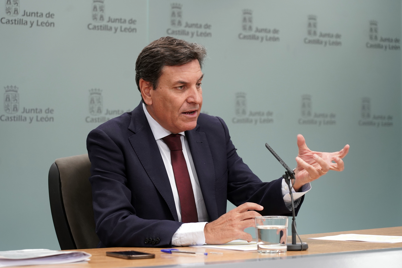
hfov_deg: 19.5
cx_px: 201
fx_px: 1172
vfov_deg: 13.0
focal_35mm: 105
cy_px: 134
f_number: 4
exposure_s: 1/160
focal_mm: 105
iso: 1600
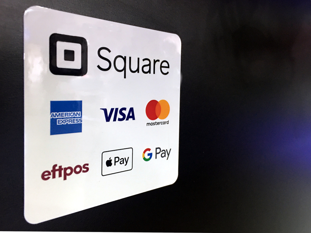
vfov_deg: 48.2
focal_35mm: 29
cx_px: 156
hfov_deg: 61.7
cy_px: 116
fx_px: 261
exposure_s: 1/17
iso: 125
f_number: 2.2
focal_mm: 4.15
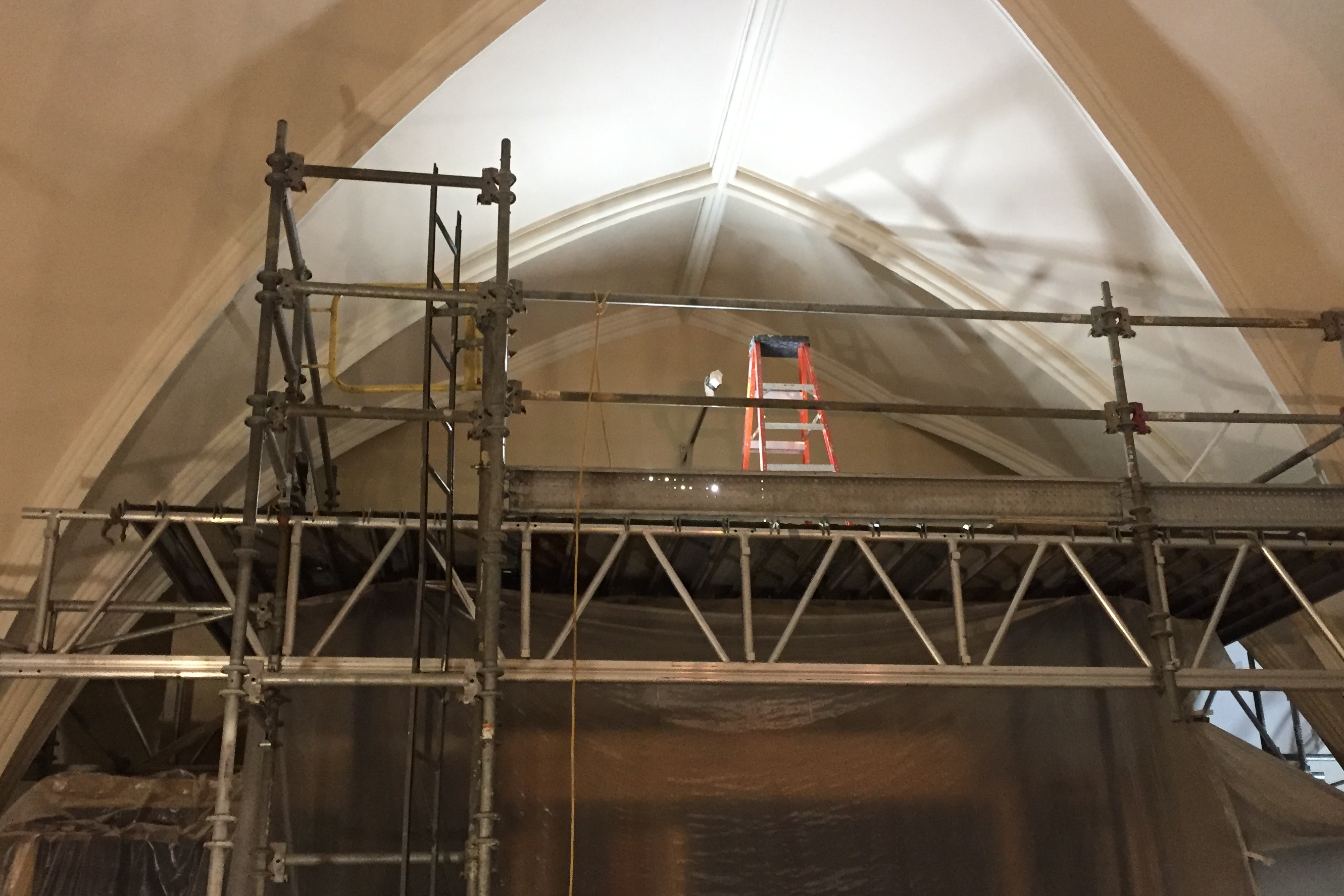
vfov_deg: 35.8
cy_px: 544
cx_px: 684
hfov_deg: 51.9
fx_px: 1381
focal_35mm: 37
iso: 250
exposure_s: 1/30
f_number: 2.2
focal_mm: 4.15
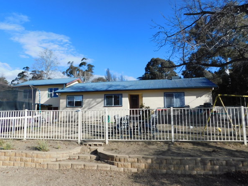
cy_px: 91
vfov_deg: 54.9
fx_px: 179
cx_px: 124
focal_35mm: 25
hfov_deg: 69.4
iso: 125
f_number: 6
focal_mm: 4
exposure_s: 1/500
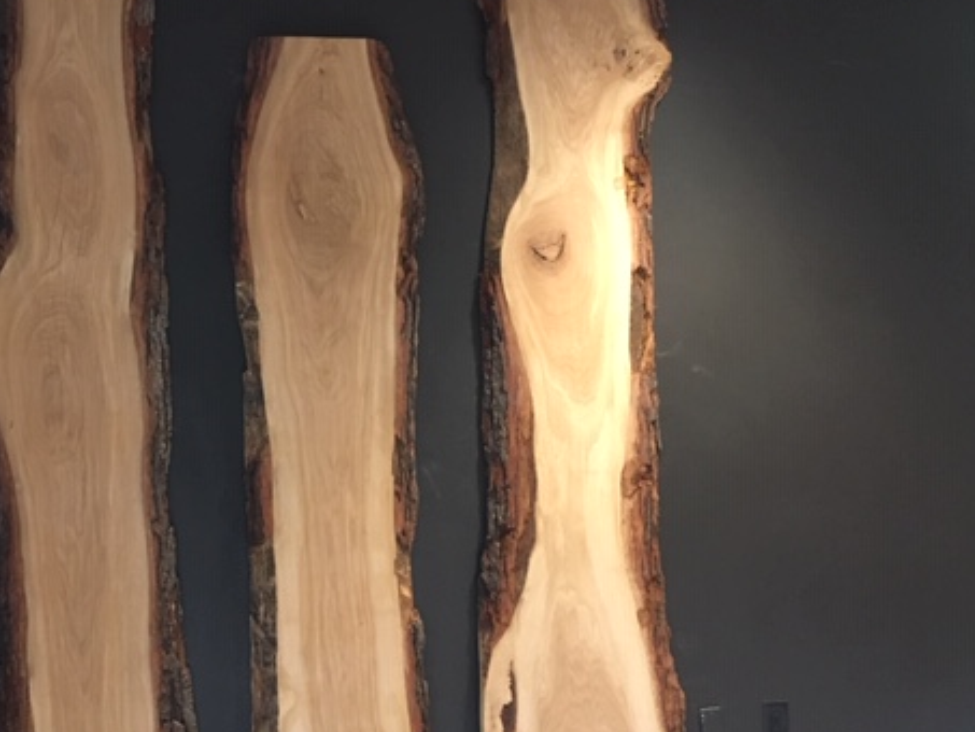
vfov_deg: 35.1
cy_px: 381
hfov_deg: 44.9
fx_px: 1155
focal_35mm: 41
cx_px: 308
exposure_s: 1/24
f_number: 2.2
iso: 200
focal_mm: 4.15
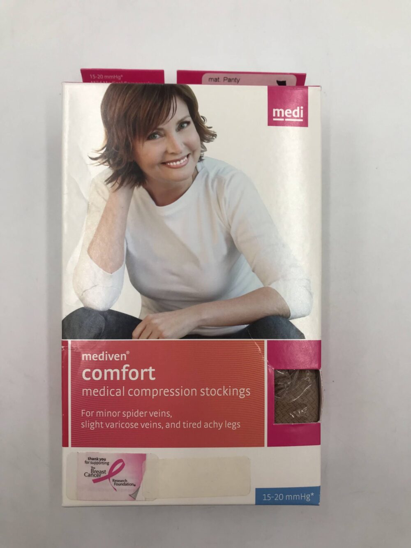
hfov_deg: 49.8
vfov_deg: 63.4
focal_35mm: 28
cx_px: 206
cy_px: 274
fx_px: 443
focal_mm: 3.99
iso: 25
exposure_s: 1/120
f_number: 1.8
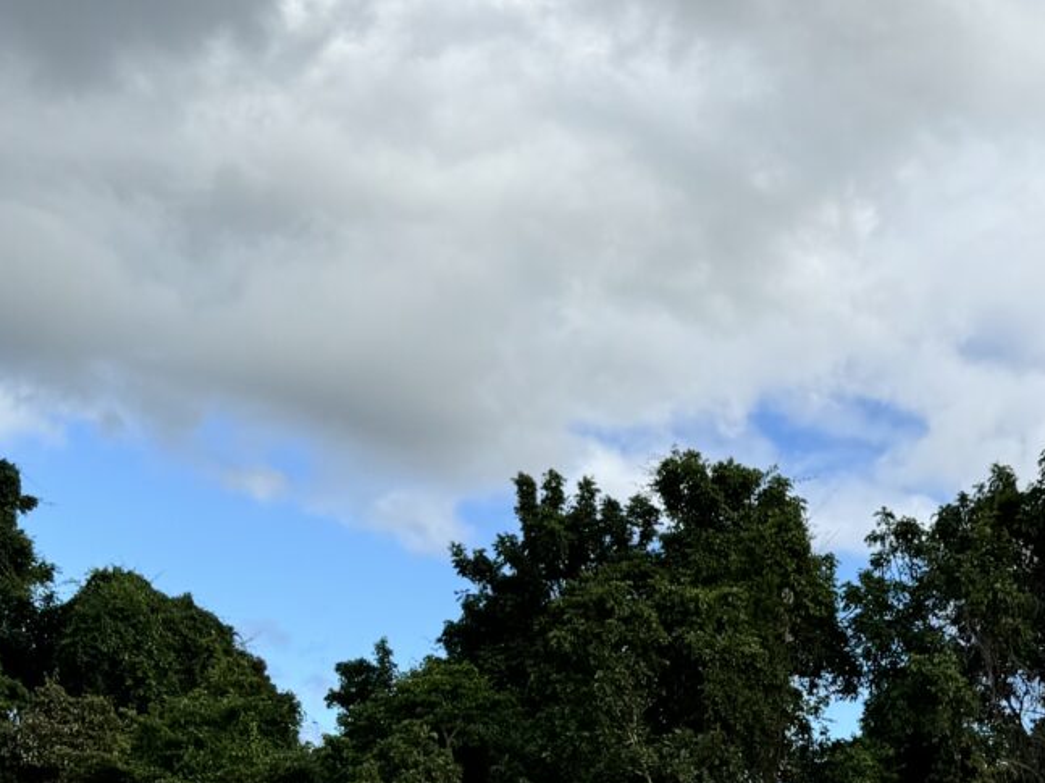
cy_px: 1083
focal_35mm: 76
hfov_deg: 25.0
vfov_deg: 17.8
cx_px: 917
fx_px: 2294
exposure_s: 1/3597
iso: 80
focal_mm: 6.76
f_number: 1.78
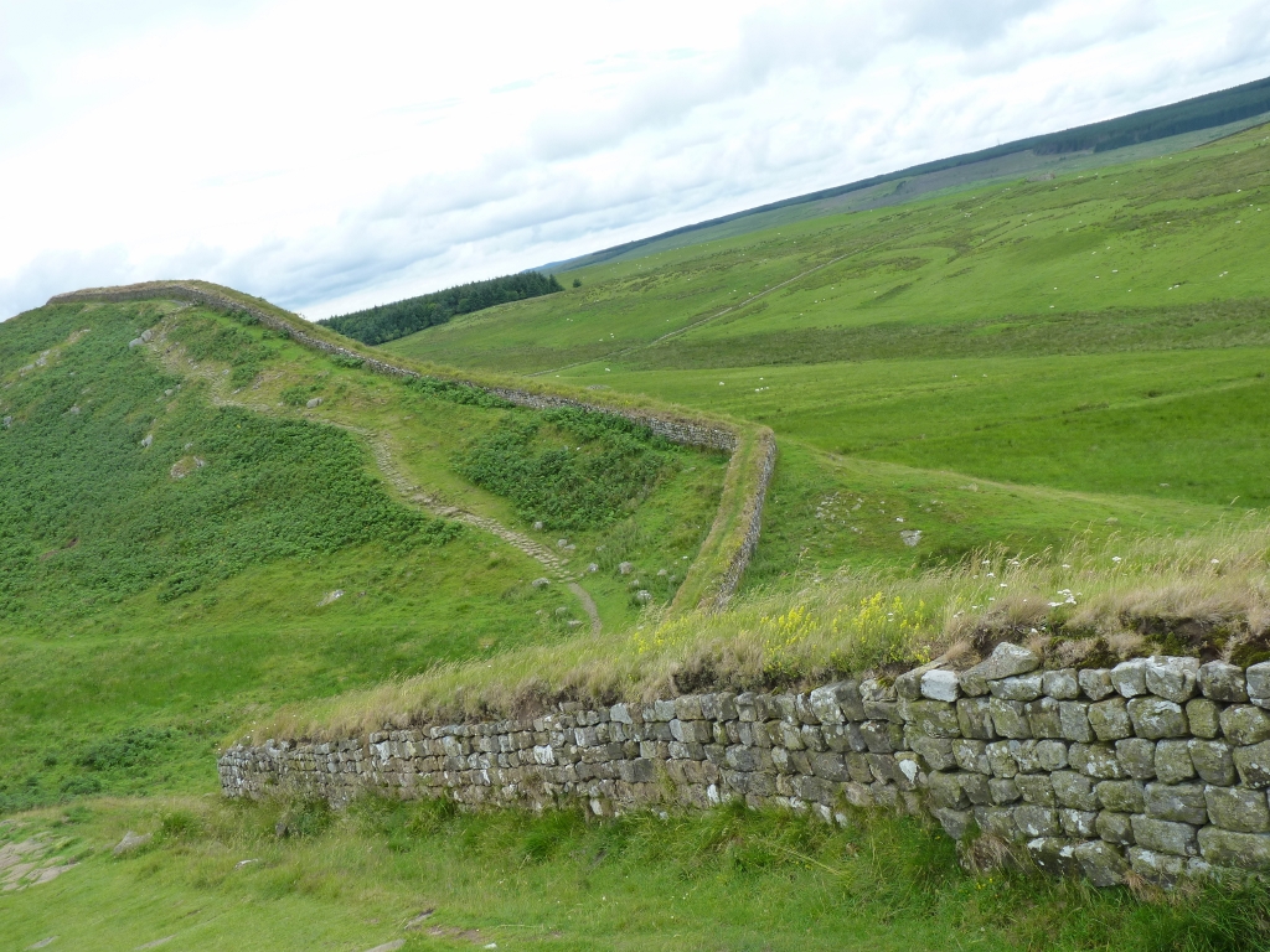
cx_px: 635
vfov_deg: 36.0
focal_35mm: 40
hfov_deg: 46.8
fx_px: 1468
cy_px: 476
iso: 125
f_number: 4
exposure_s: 1/200
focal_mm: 7.1
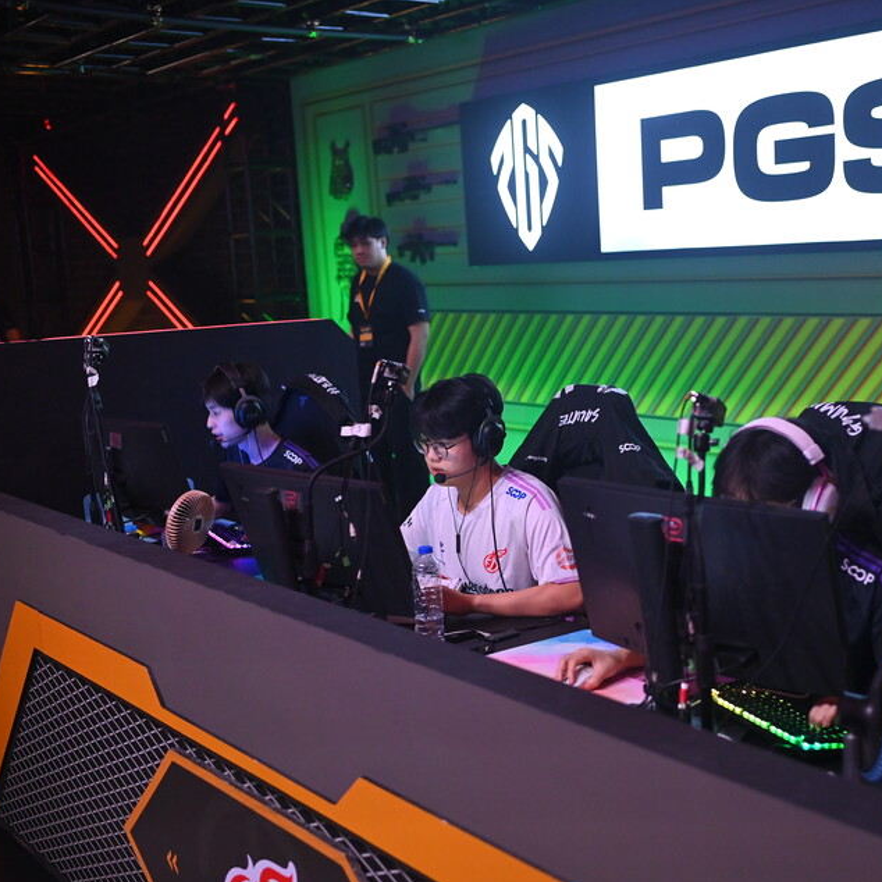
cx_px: 583
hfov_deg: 37.2
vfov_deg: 37.6
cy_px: 443
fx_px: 1297
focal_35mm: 45
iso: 2800
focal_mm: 35
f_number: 2.8
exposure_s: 1/320
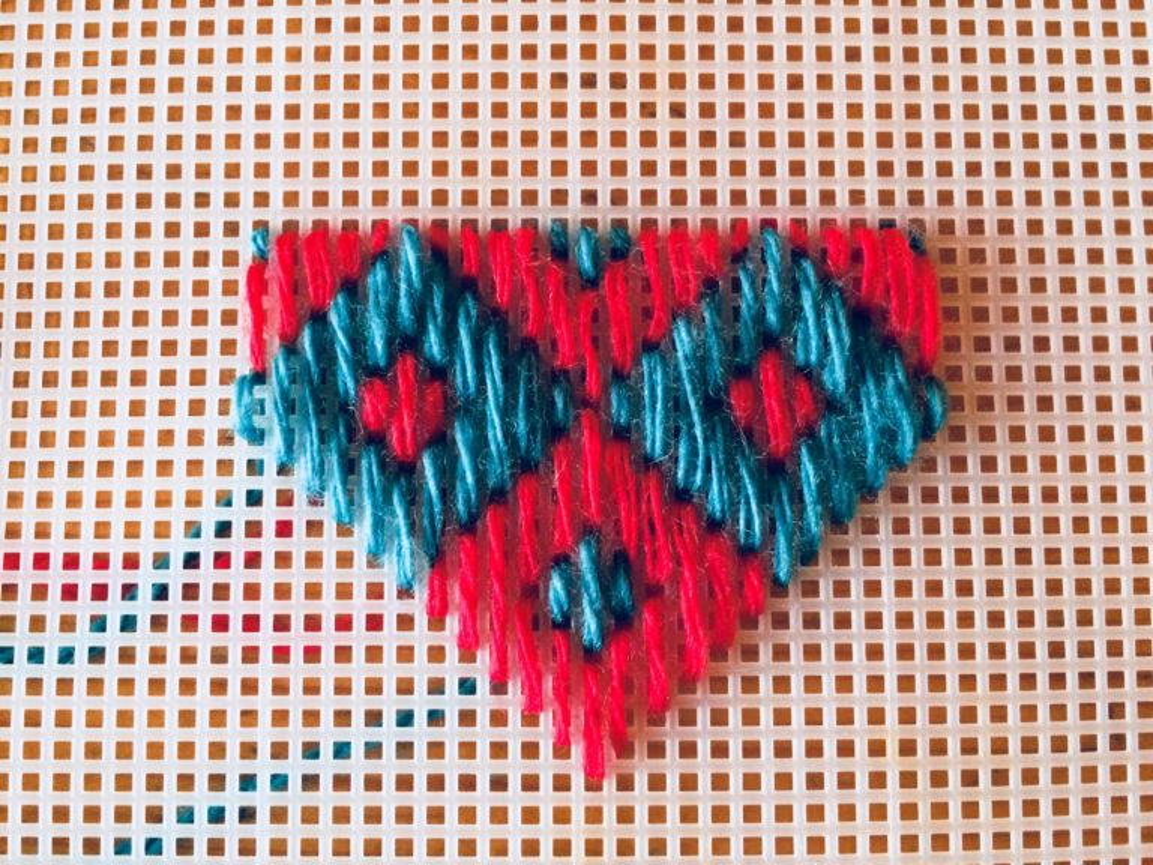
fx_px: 966
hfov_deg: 61.7
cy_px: 432
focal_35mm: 29
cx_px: 576
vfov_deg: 48.2
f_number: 2.2
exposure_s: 1/15
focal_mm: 4.15
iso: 400
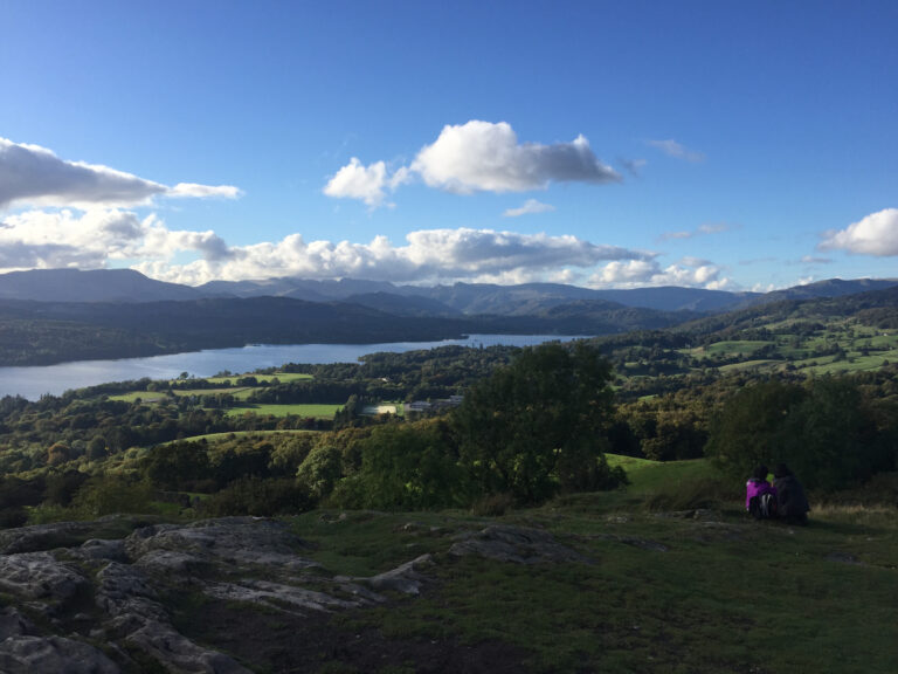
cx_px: 449
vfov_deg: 48.2
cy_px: 337
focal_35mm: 29
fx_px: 752
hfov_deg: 61.7
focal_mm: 4.15
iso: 32
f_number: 2.2
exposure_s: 1/2198
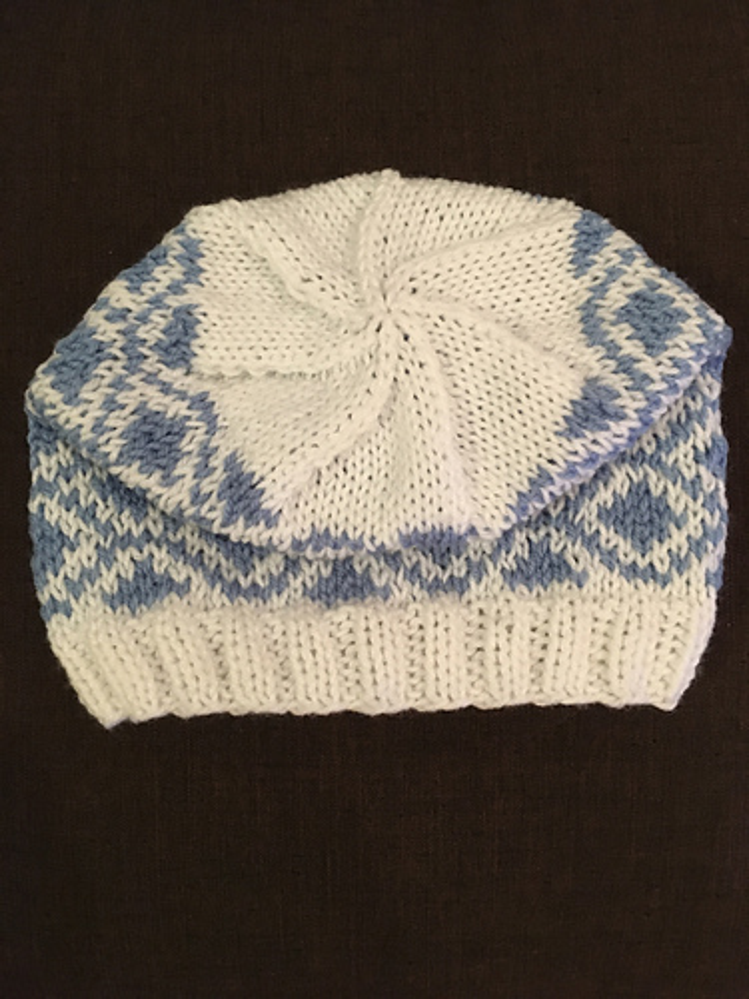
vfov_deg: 61.7
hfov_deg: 48.2
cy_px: 500
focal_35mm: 29
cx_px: 374
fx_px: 837
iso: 250
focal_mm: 4.15
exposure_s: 1/17
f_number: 2.2
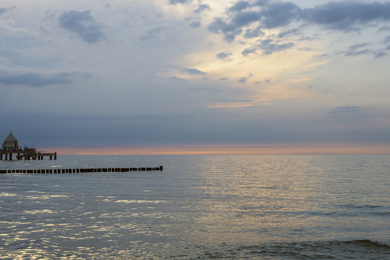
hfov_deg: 29.9
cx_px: 137
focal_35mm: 67
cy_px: 79
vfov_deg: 20.2
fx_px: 726
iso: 100
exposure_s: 1/320
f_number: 6.3
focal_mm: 44
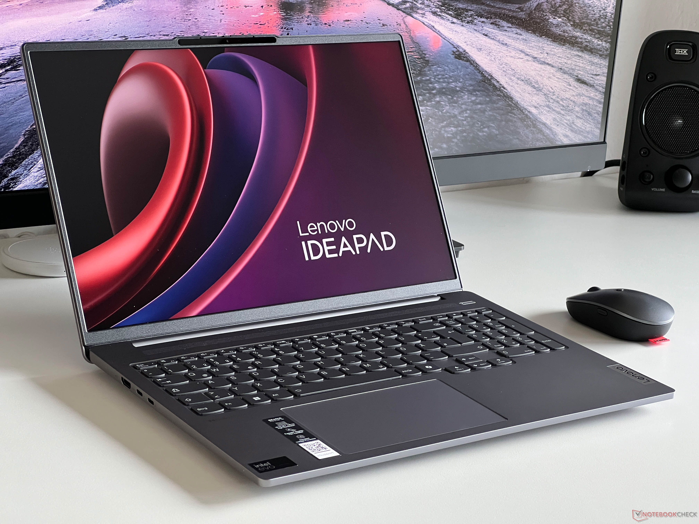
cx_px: 350
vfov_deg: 19.1
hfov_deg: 25.3
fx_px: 1555
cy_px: 262
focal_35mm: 77
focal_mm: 9
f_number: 2.8
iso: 200
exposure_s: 1/74
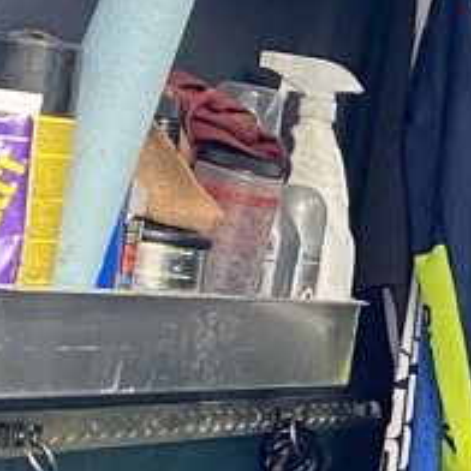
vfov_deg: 11.6
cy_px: 360
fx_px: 2309
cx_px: 1101
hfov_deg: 10.2
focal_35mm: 150
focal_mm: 4.25
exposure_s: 1/60
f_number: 1.8
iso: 320
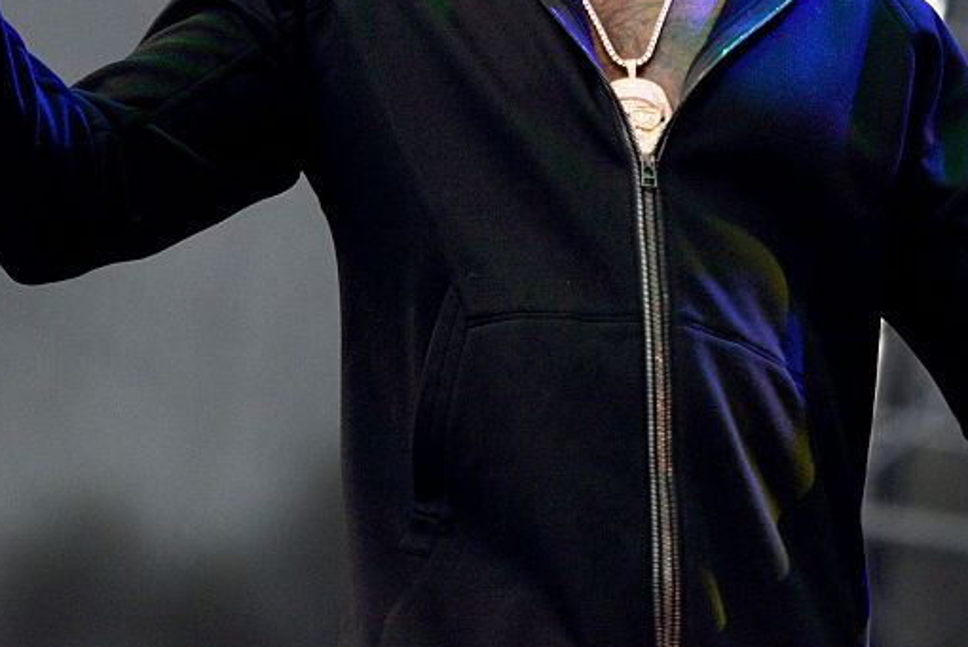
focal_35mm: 311
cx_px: 550
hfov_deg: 6.6
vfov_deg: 4.4
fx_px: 8369
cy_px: 19
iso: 2000
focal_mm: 155
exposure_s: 1/1250
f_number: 2.8
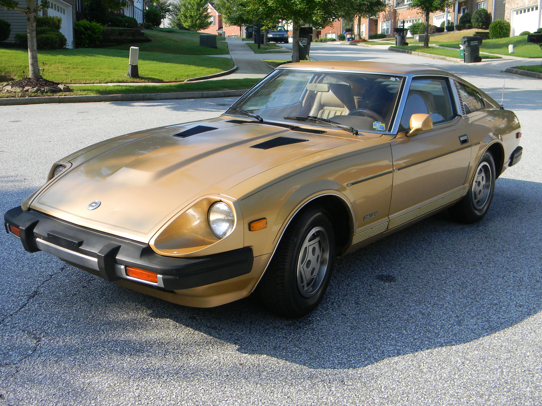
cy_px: 203
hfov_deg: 45.8
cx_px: 271
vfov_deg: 35.1
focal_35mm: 41
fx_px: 642
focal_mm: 7.3
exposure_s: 1/317
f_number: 3.8
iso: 80
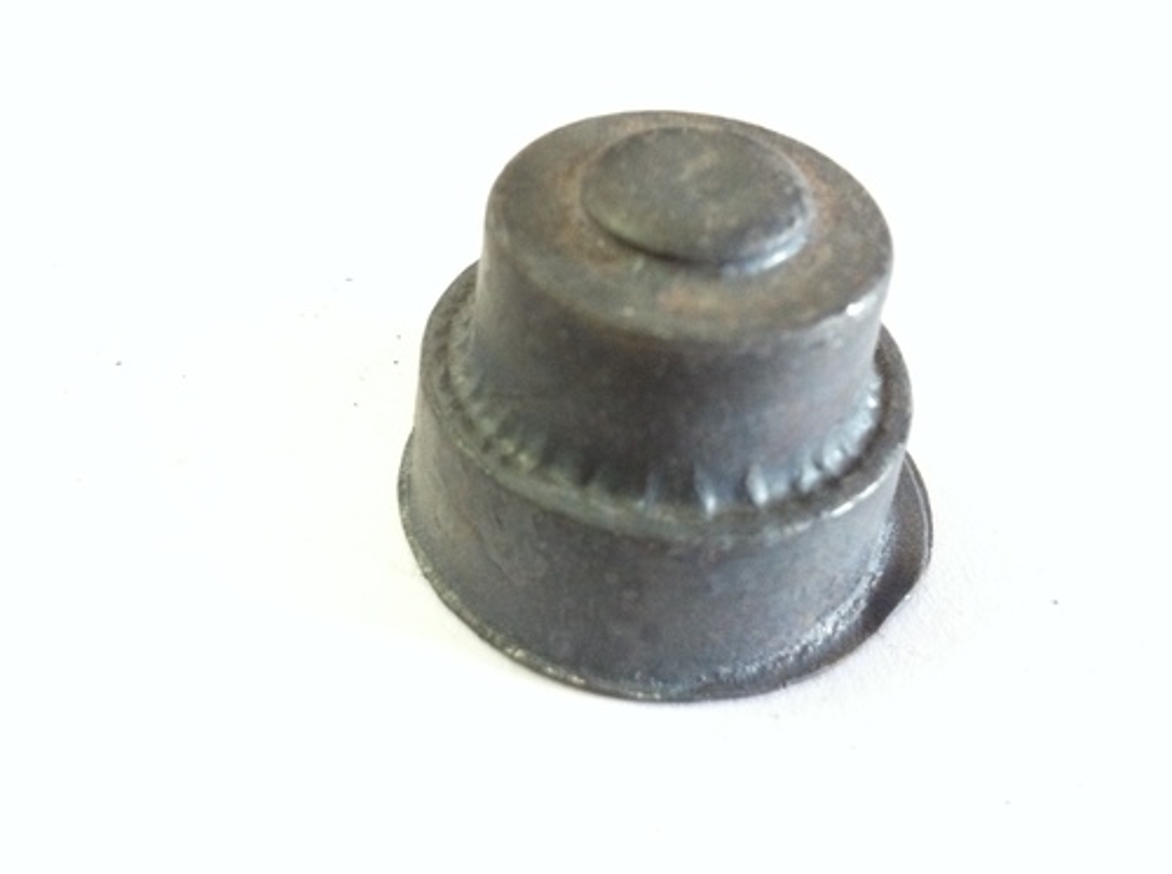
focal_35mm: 35
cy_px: 437
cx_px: 586
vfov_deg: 40.6
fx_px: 1183
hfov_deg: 52.7
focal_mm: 3.85
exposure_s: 1/15
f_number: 2.8
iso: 320
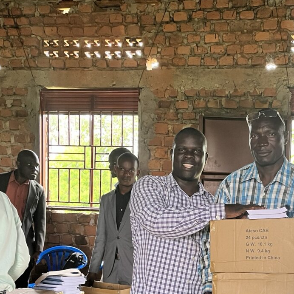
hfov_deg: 32.5
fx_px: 490
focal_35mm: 51
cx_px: 235
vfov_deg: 32.4
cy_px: 237
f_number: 1.6
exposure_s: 1/80
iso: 125
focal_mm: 5.1
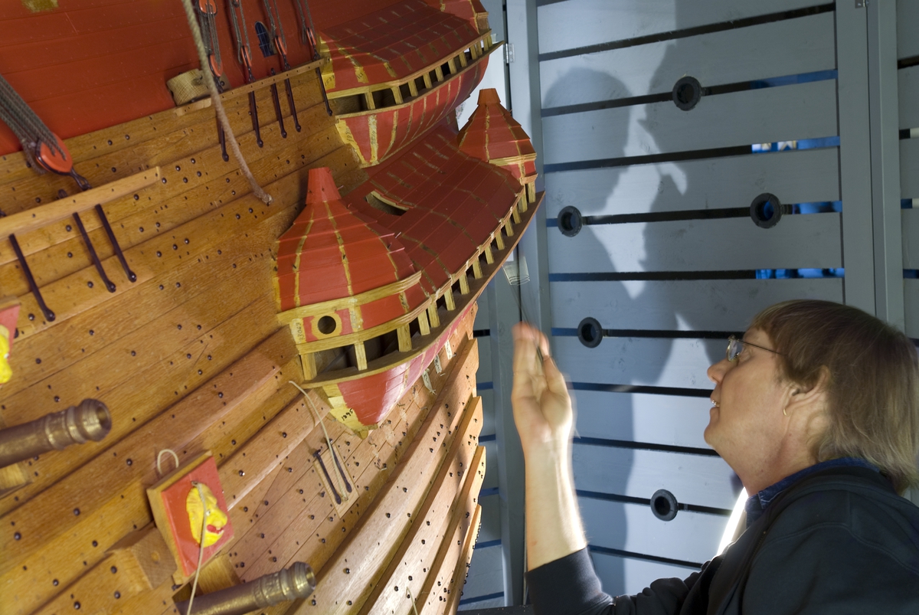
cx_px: 460
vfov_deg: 28.1
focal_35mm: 48
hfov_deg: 41.1
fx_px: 1227
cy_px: 308
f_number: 8
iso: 200
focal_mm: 32
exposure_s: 1/2
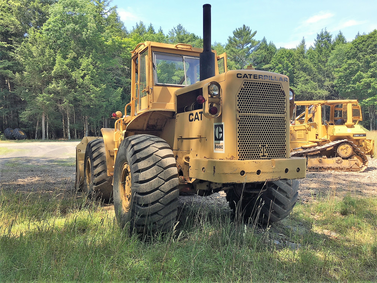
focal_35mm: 29
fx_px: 316
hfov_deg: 61.7
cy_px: 142
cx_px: 188
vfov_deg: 48.2
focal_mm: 4.15
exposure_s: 1/422
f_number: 2.2
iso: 25
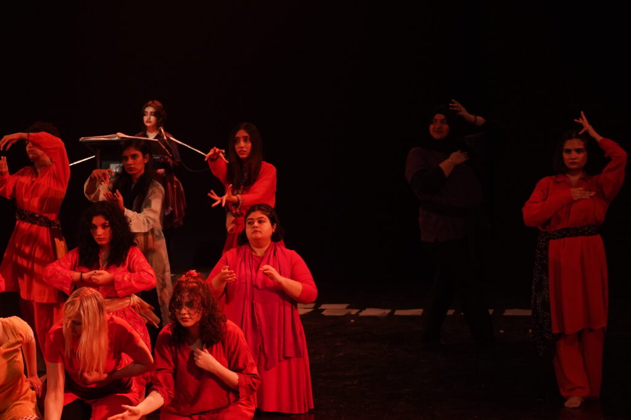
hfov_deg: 22.9
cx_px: 81
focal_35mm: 87
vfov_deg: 15.7
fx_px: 1524
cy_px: 198
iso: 2000
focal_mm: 44
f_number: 2.8
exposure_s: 1/200
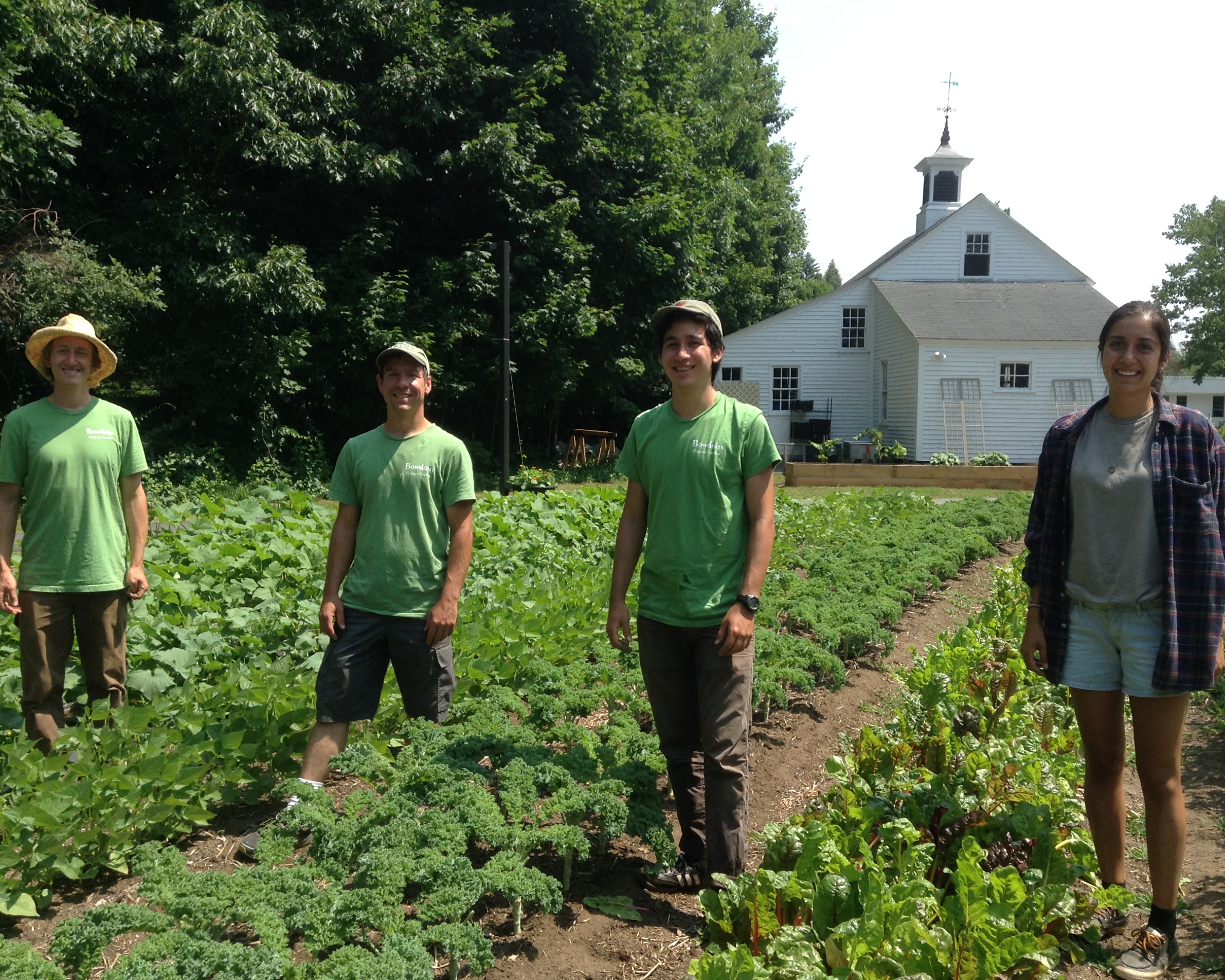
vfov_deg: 42.2
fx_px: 1269
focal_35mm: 35
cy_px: 486
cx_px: 628
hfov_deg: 51.5
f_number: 2.4
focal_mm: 3.3
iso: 25
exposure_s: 1/673
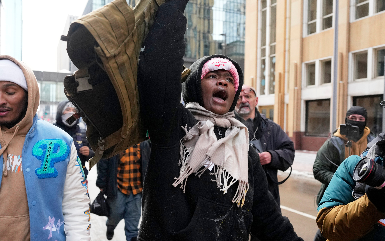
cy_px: 135
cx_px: 182
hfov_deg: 58.1
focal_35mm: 33
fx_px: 346
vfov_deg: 38.3
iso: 1000
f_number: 2.8
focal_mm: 24
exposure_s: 1/1250
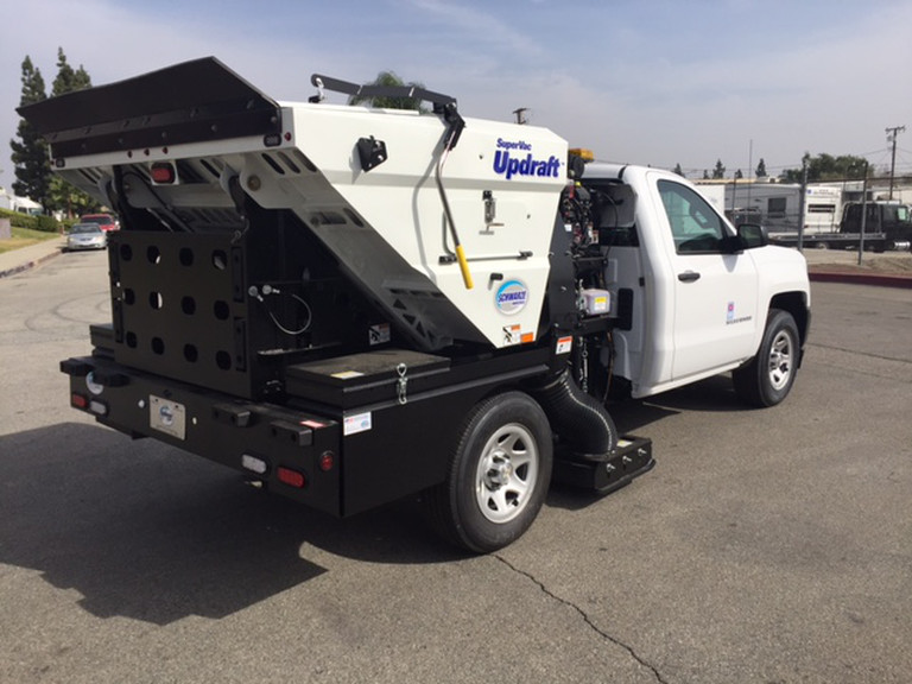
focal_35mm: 29
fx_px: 764
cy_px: 342
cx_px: 456
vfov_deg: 48.2
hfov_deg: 61.7
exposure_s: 1/3300
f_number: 2.2
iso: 32
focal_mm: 4.15
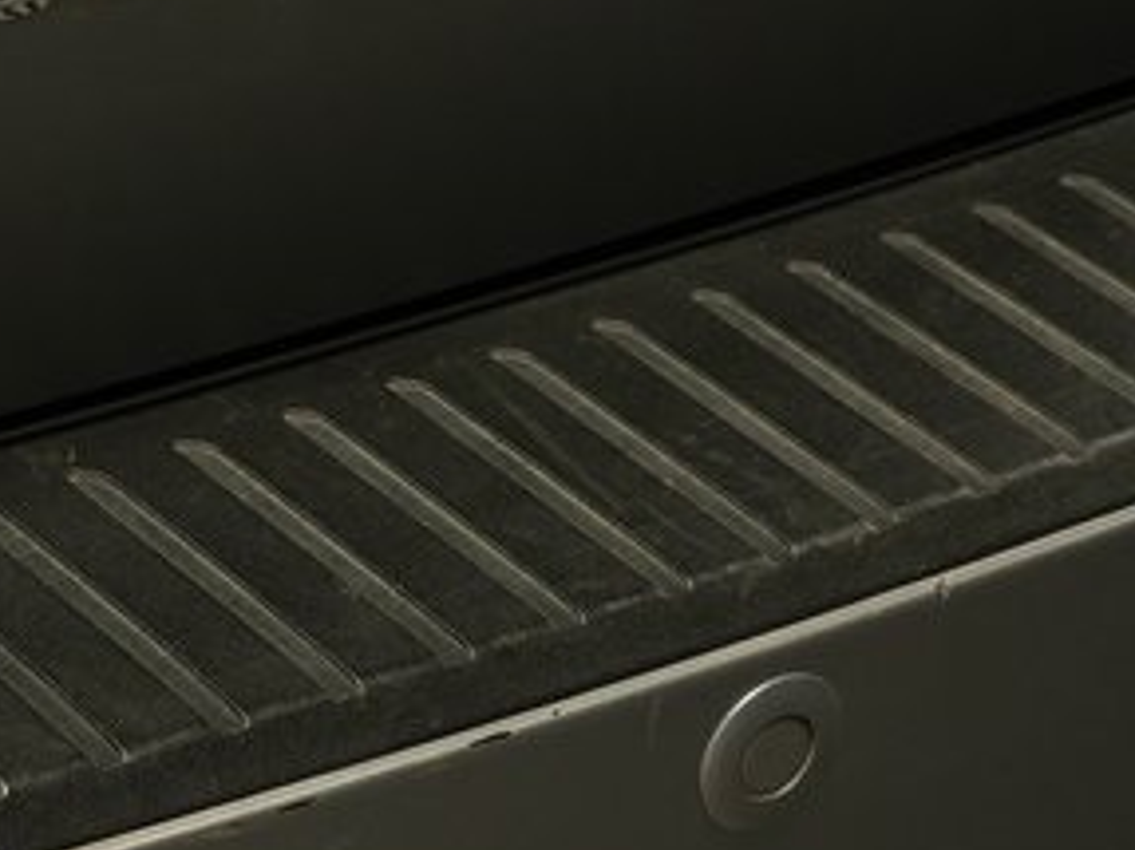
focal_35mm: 157
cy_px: -40
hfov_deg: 12.3
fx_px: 5146
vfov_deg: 9.4
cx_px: -253
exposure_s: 1/200
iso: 250
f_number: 5
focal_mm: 22
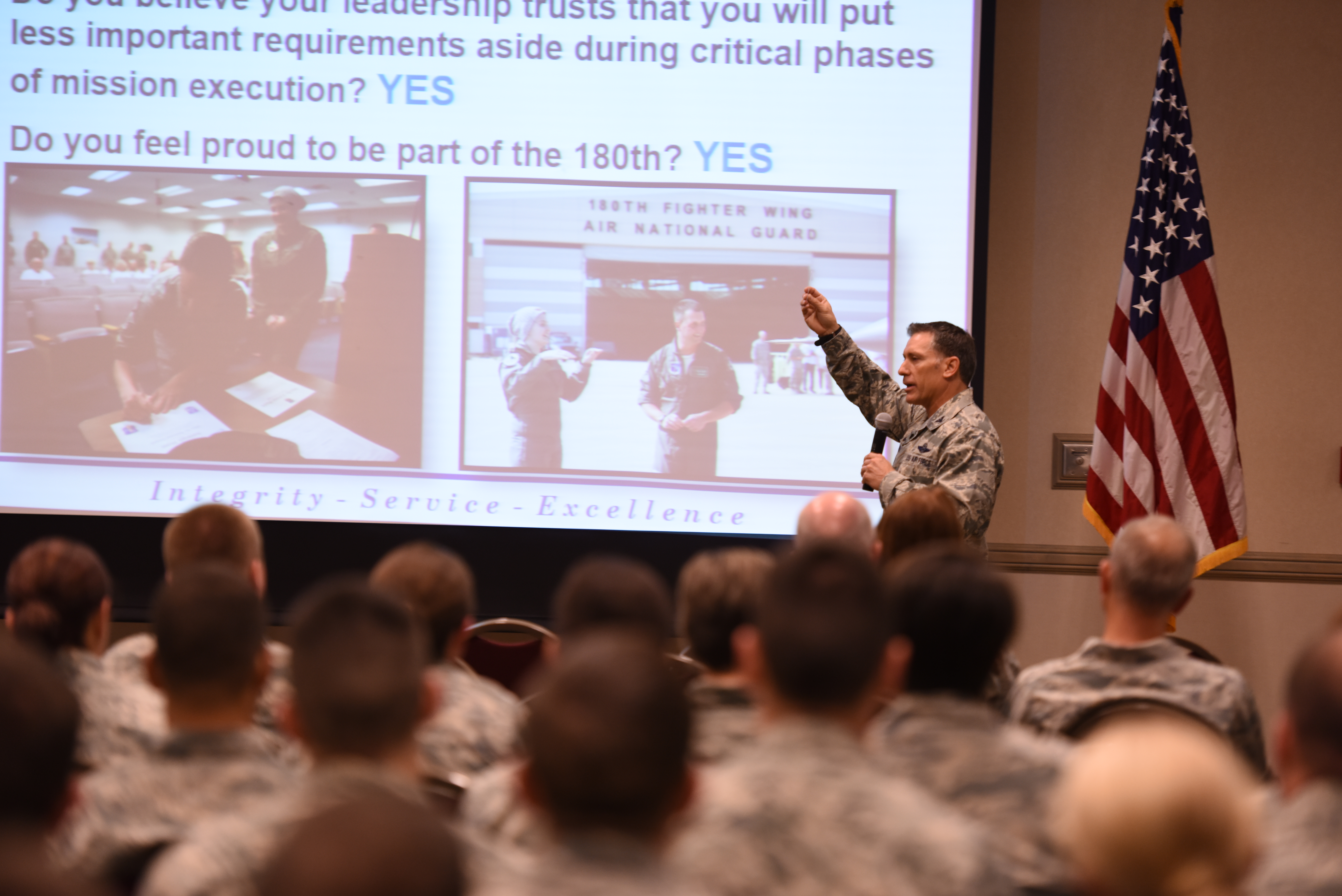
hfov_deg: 15.2
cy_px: 448
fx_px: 5034
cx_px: 671
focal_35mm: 135
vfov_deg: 10.2
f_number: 2.8
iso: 800
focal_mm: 135
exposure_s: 1/80
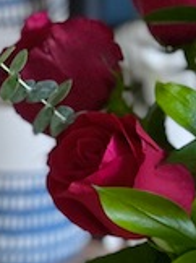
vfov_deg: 5.2
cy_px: 279
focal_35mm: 381
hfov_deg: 3.8
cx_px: 463
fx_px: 2884
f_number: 2.8
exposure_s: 1/40
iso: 160
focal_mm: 9
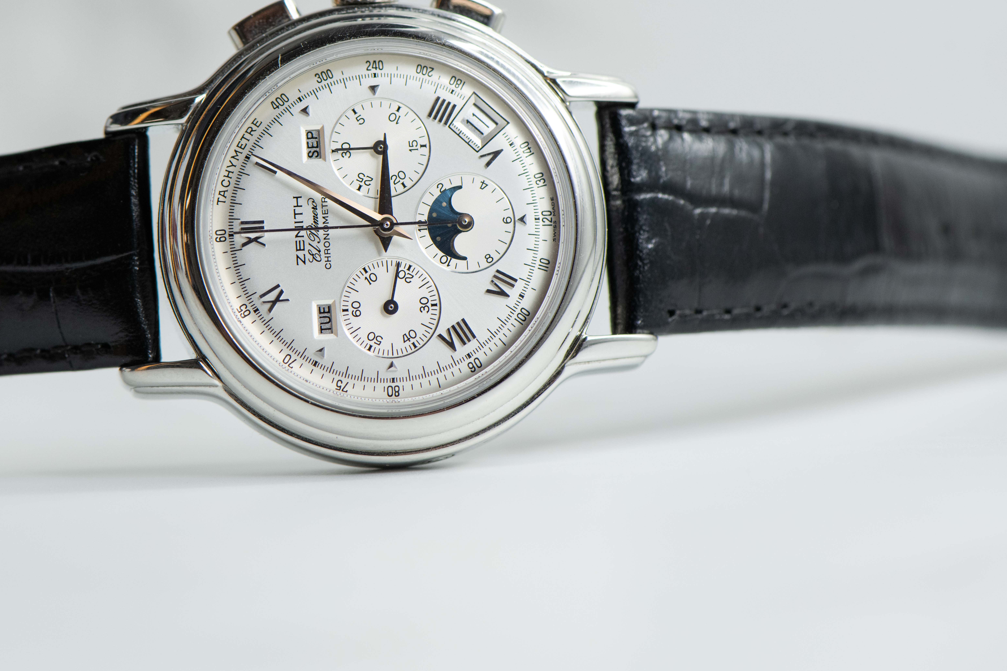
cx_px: 350
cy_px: 238
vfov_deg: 9.8
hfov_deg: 14.6
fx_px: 3916
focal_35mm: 140
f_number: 9
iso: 640
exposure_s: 1/250
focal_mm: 105
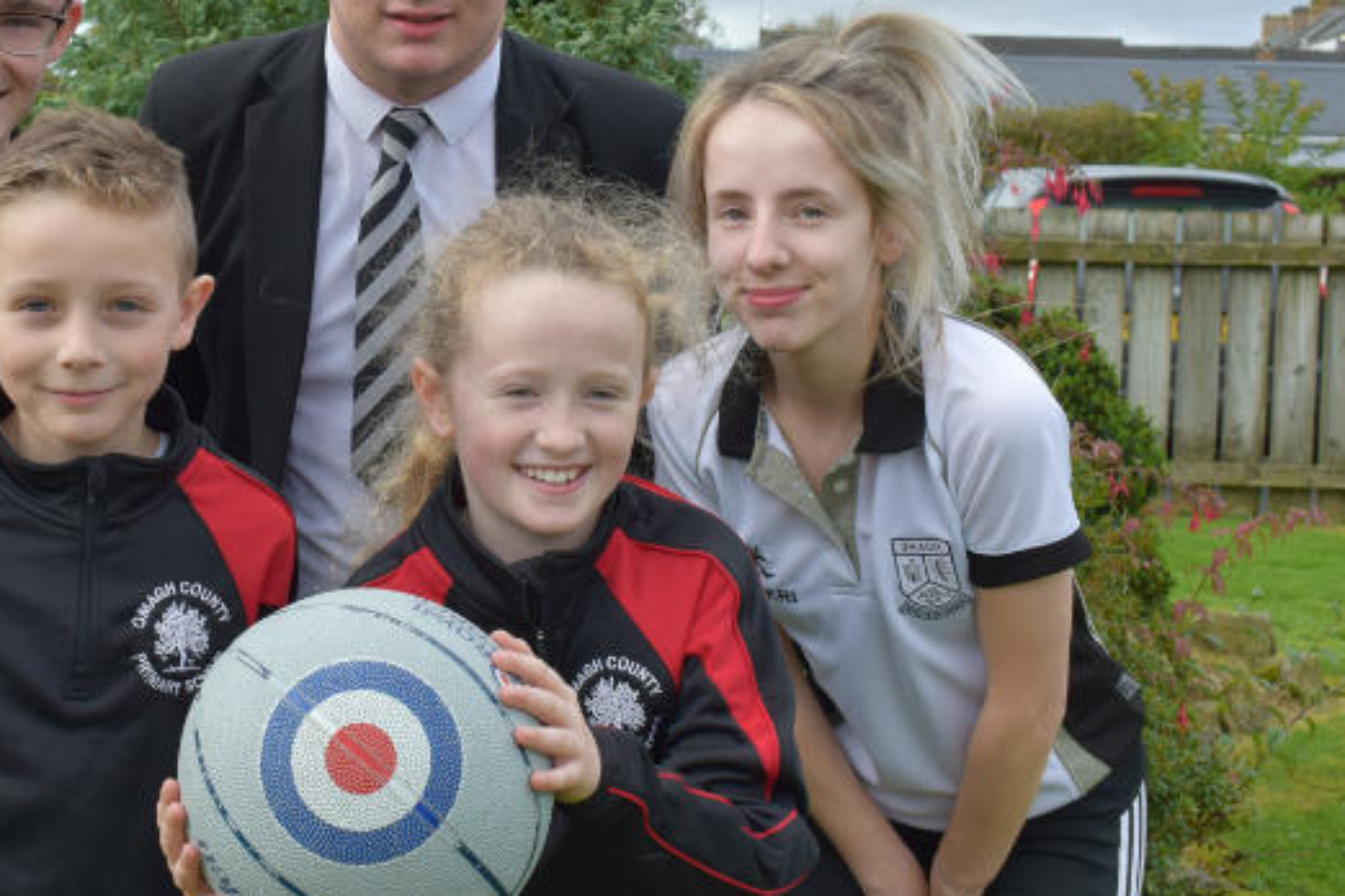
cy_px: 297
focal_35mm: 69
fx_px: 2578
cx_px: 366
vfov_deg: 19.7
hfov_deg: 28.9
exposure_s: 1/250
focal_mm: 30
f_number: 8
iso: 250
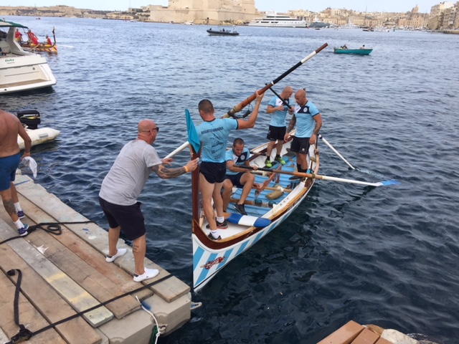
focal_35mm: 29
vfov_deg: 48.2
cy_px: 172
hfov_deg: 61.7
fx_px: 385
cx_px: 230
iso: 32
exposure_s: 1/608
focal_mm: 4.15
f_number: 2.2
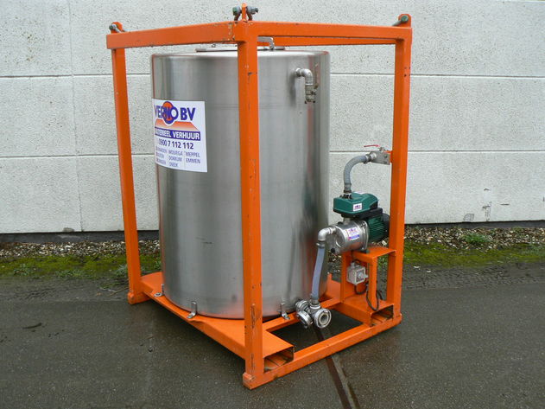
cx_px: 272
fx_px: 567
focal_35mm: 36
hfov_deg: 51.4
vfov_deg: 39.6
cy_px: 204
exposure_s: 1/100
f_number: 4.5
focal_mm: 6
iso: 80
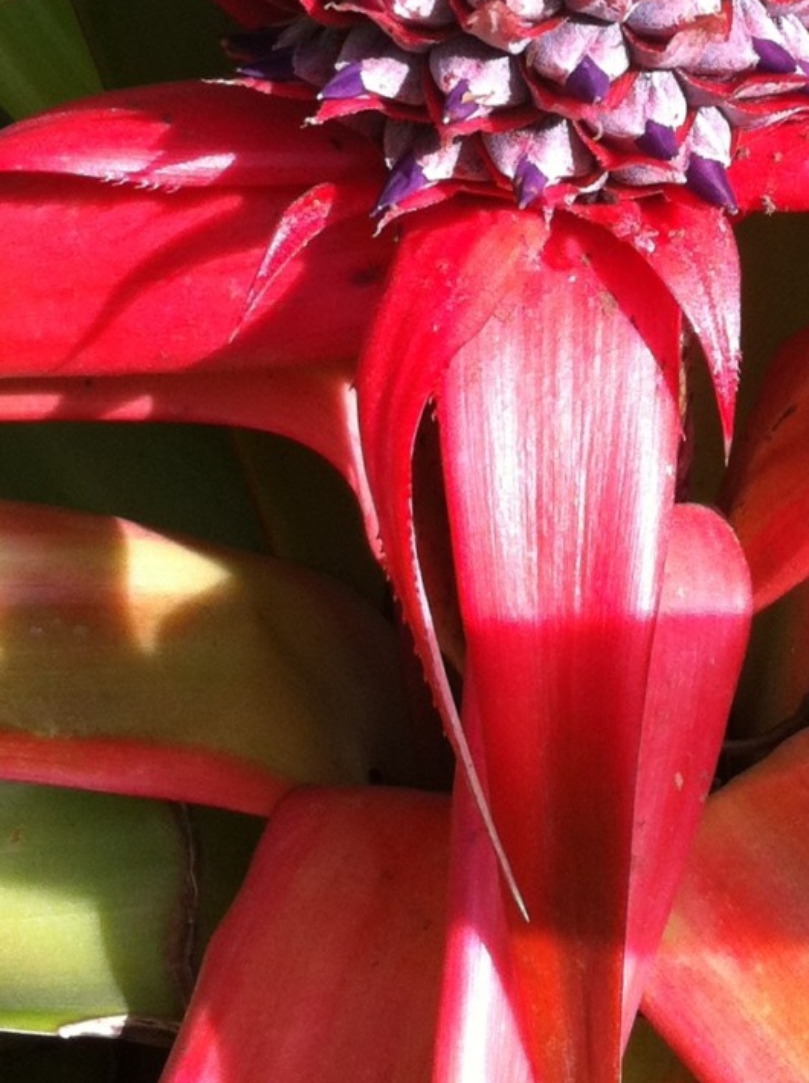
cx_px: 629
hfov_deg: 14.5
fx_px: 3157
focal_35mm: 101
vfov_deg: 19.1
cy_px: 92
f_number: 2.8
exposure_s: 1/686
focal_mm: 3.85
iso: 80
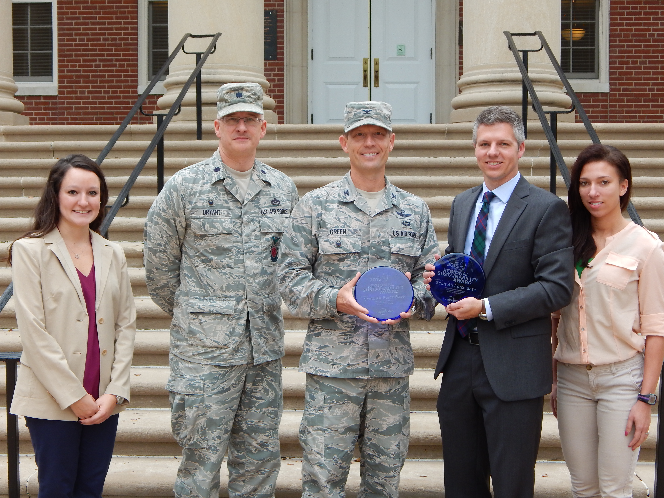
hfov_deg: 35.5
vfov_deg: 27.0
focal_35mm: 54
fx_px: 1036
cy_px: 249
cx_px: 332
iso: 125
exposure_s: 1/80
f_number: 3.8
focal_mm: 9.7
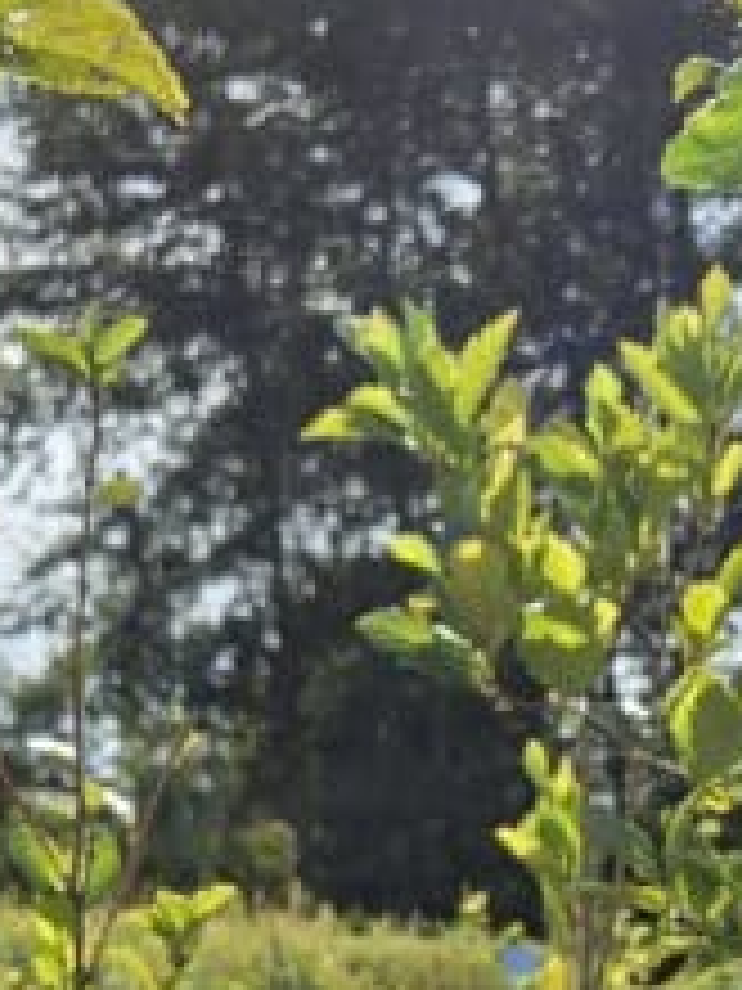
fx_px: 3058
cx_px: 733
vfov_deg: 17.0
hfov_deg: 13.6
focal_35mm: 107
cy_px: 1395
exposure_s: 1/2410
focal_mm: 5.4
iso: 25
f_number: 1.8
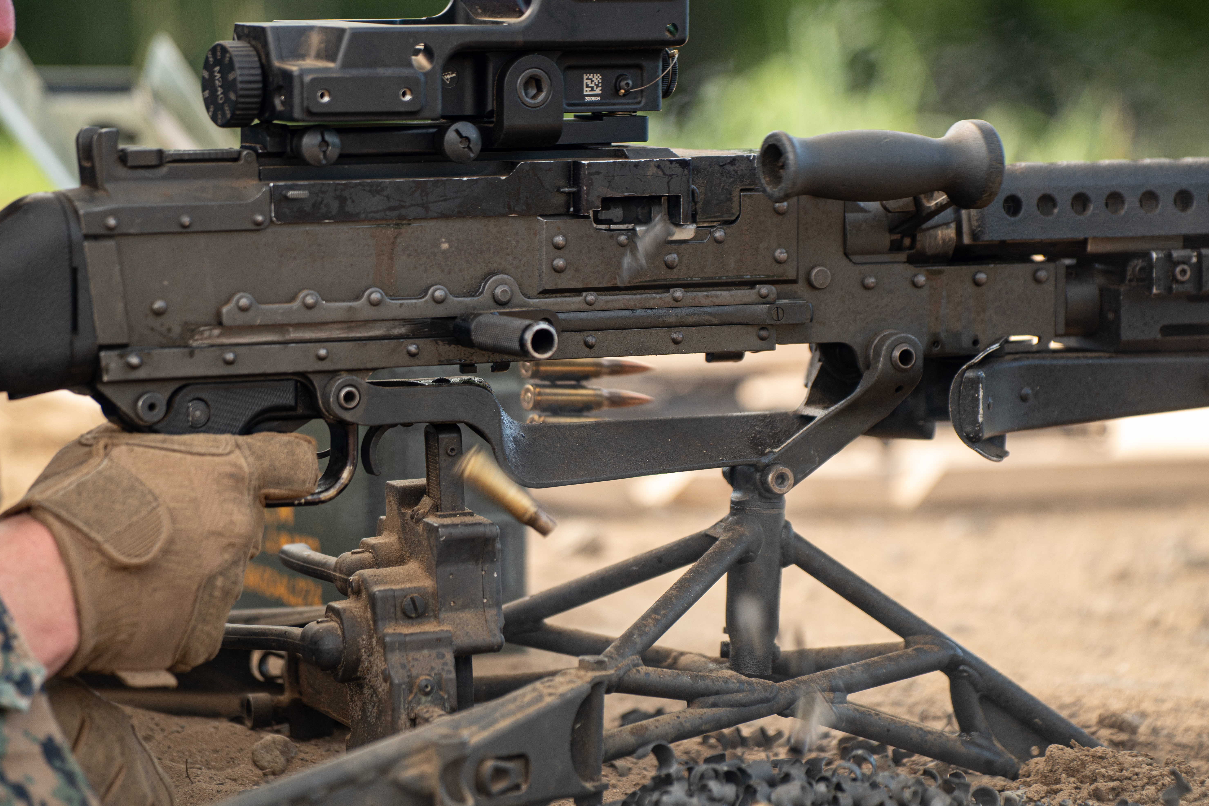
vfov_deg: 6.8
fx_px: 6750
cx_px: 501
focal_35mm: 201
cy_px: 294
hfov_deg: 10.2
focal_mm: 150
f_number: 2.8
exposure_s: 1/160
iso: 250
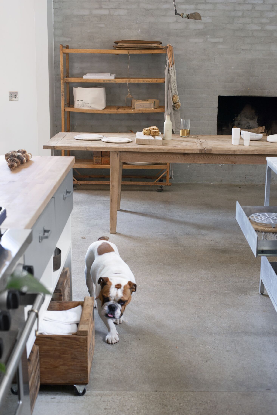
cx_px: 138
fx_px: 577
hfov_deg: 27.0
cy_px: 208
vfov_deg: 39.6
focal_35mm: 50
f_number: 5.6
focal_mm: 50
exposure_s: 1/50
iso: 1000
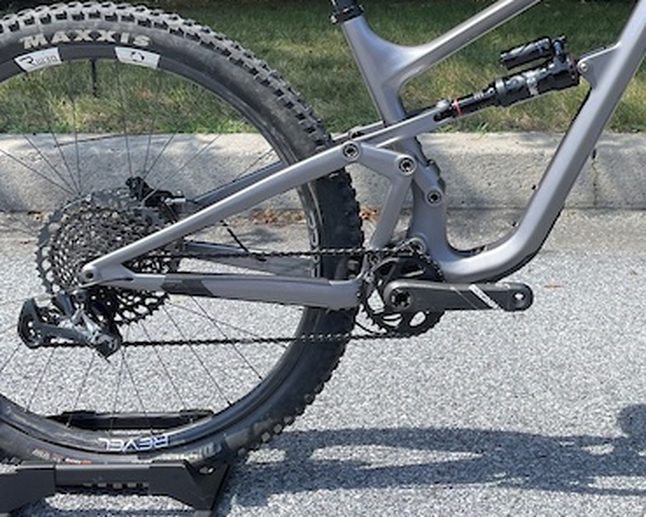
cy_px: 142
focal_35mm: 55
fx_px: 1051
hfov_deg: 33.5
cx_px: 483
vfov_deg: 27.3
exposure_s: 1/1072
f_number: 1.6
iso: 32
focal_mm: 4.2
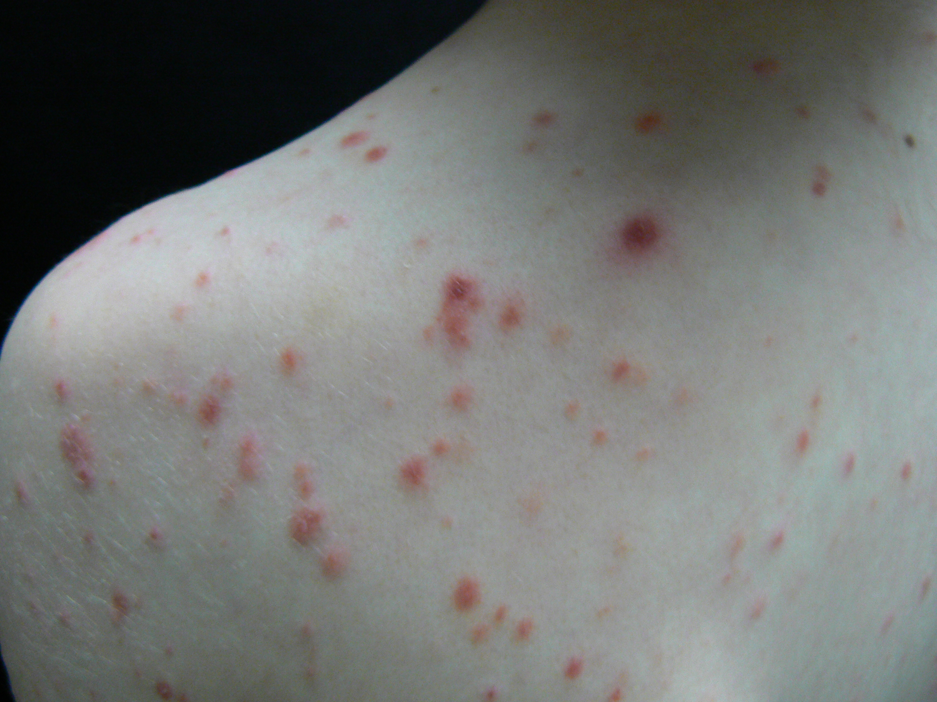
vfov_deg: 39.7
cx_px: 468
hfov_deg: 51.4
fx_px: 974
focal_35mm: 36
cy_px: 351
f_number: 2.8
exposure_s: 1/25
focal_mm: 6
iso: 200
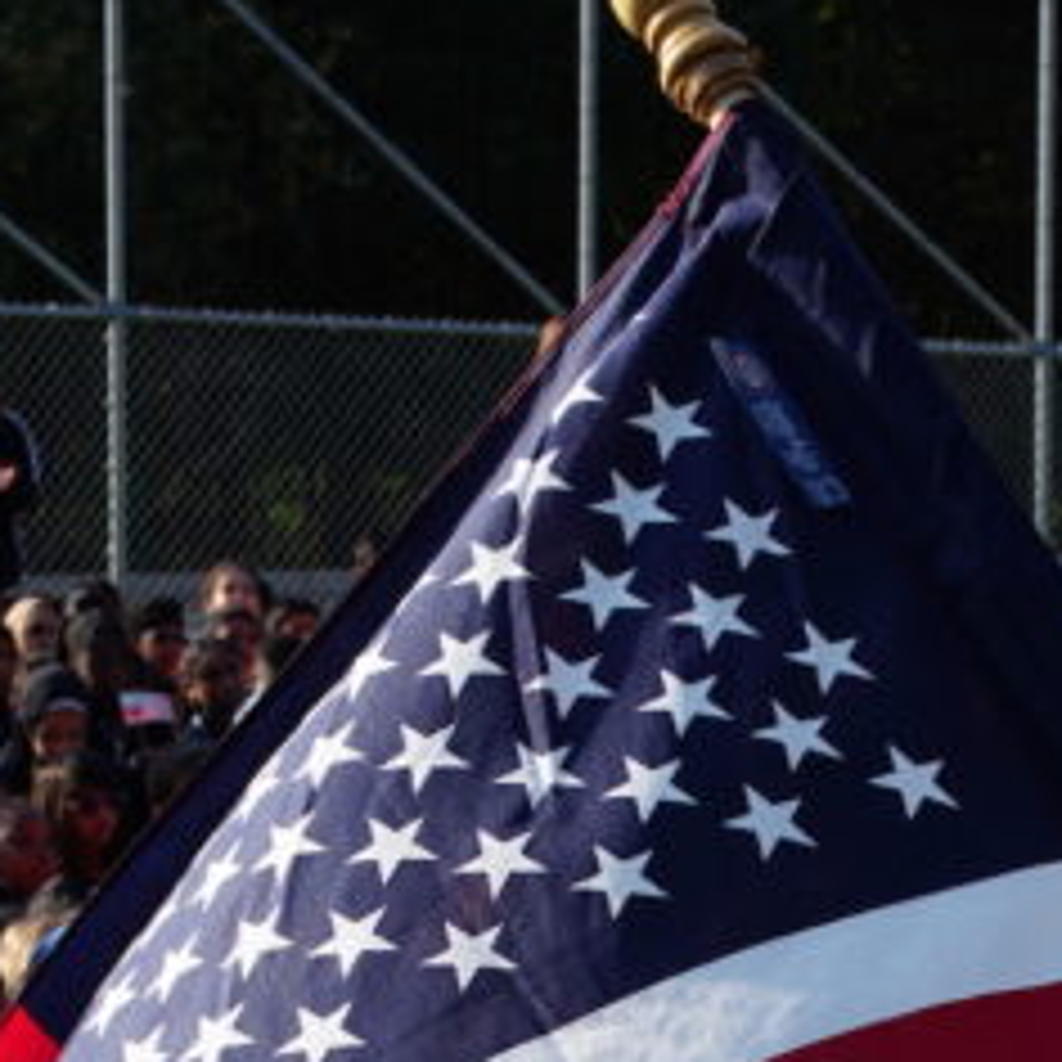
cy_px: 1492
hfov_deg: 9.0
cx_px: 891
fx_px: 6728
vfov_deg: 8.8
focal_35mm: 194
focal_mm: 35
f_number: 8
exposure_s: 1/125
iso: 100
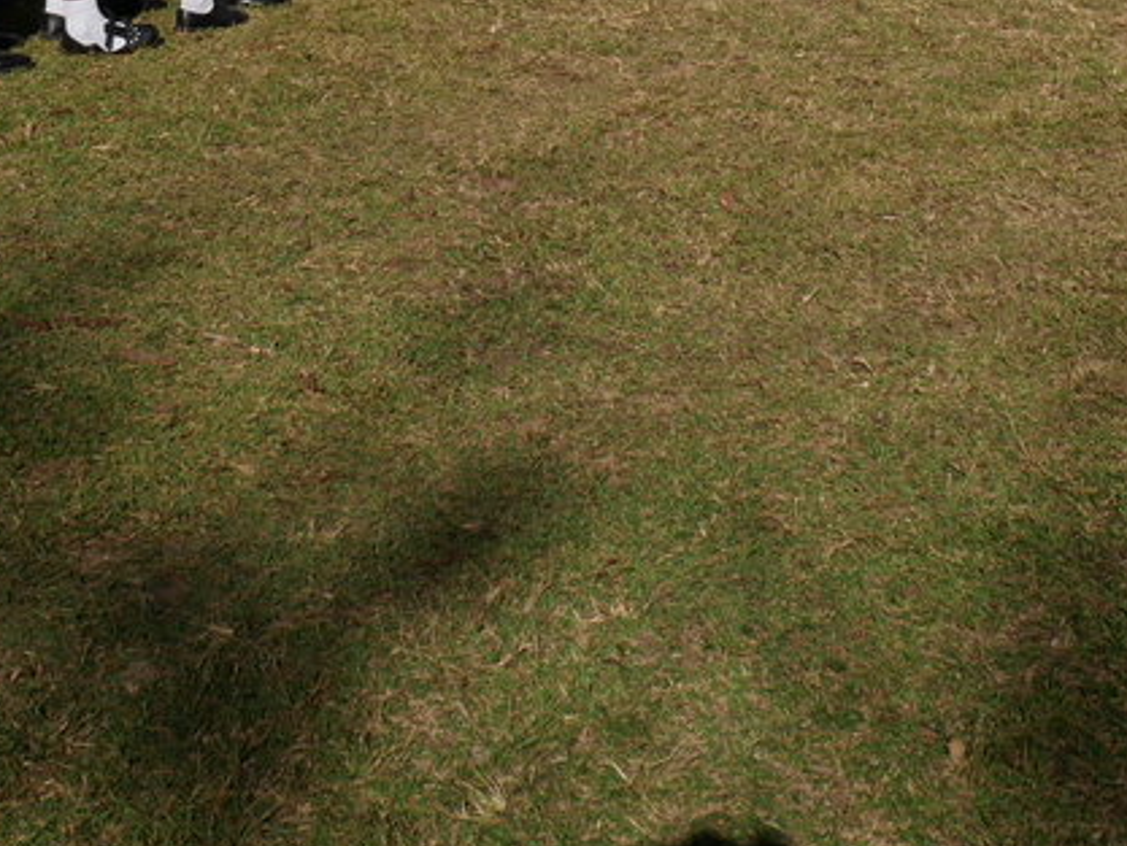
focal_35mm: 77
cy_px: -308
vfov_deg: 17.7
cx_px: 646
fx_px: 2508
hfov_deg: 25.3
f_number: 10
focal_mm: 14
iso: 200
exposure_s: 1/640
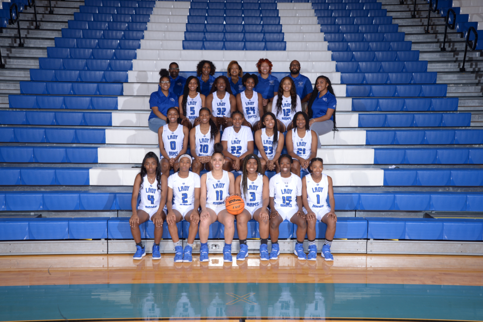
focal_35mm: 44
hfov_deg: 44.5
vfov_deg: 30.5
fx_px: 590
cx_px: 242
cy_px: 161
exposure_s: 1/125
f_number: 10
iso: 200
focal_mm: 44
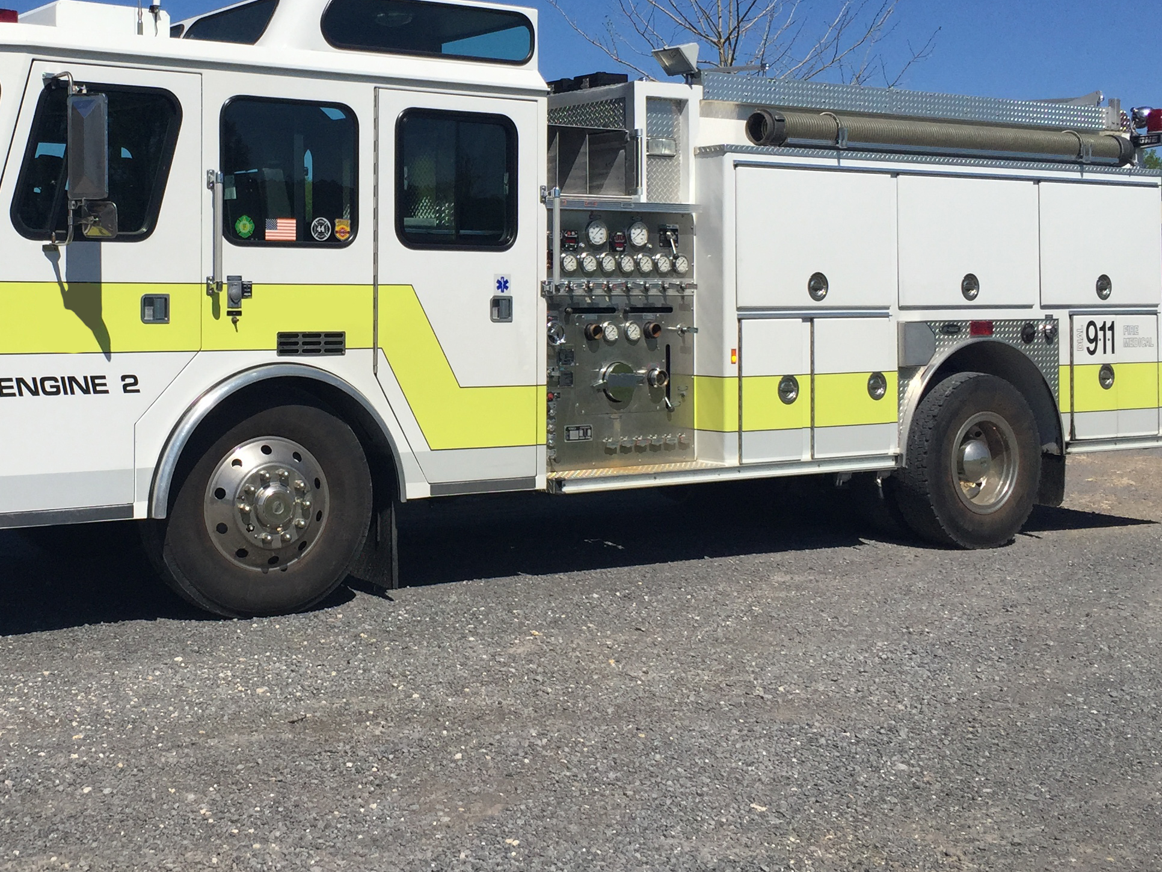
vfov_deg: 29.4
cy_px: 277
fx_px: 1645
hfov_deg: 38.2
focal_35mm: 49
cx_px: 342
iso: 32
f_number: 2.2
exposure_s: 1/4950
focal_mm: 4.15
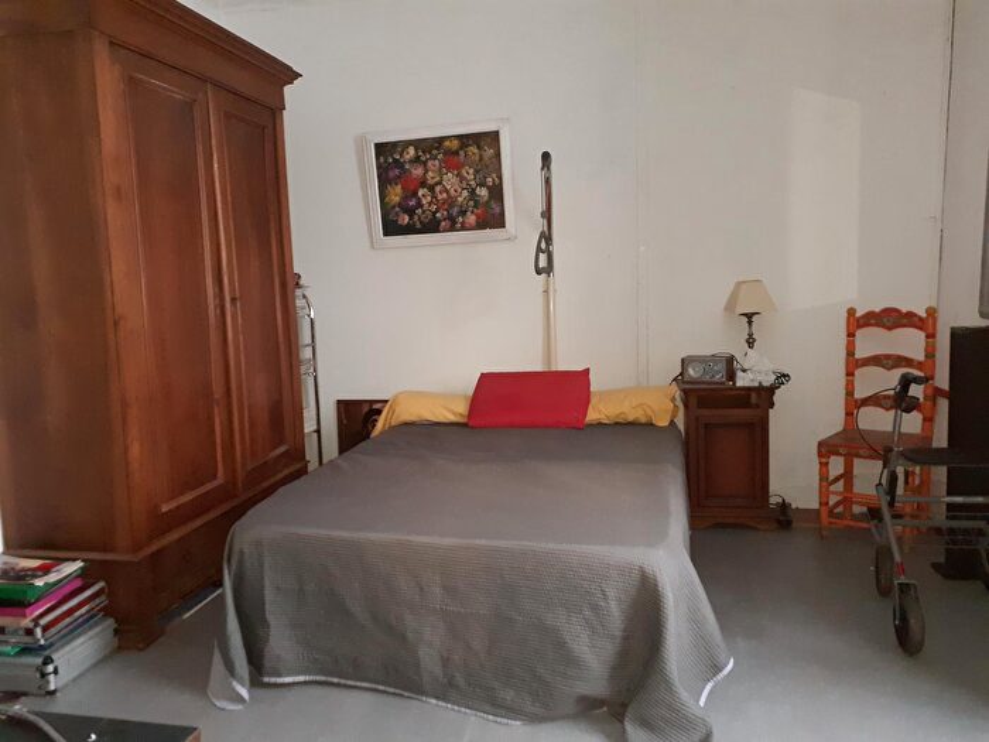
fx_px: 771
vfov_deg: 51.4
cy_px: 371
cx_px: 494
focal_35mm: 27
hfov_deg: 65.3
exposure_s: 1/20
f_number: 1.9
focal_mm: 3.6
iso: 800
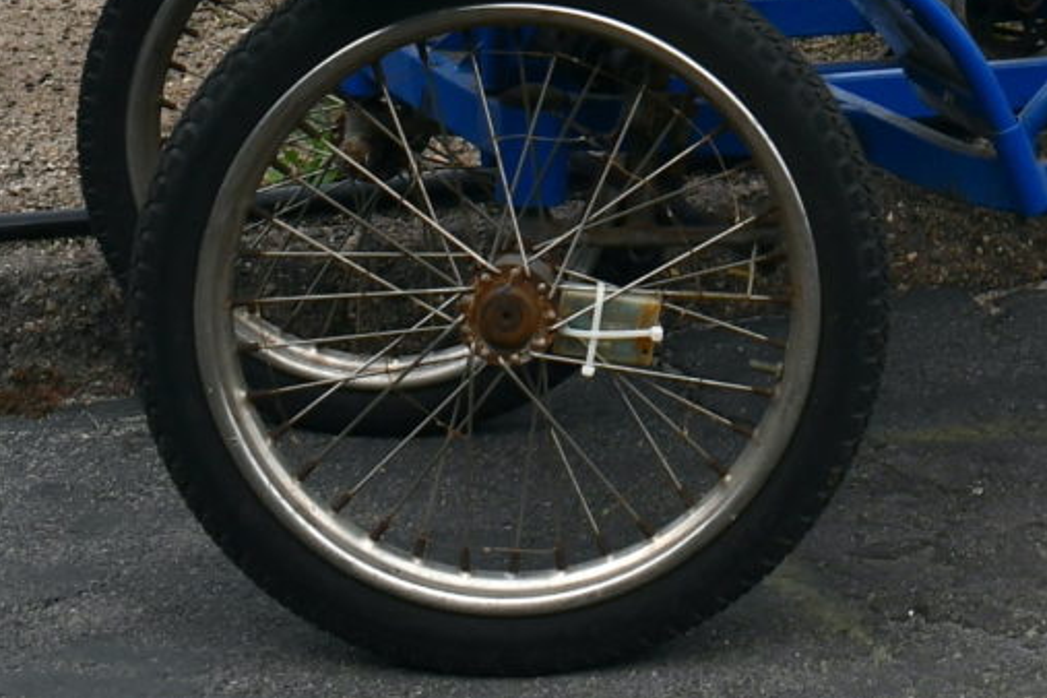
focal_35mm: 109
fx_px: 3170
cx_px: 1247
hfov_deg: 17.9
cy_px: -588
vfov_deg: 11.6
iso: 200
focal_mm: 18
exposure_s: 1/250
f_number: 7.1
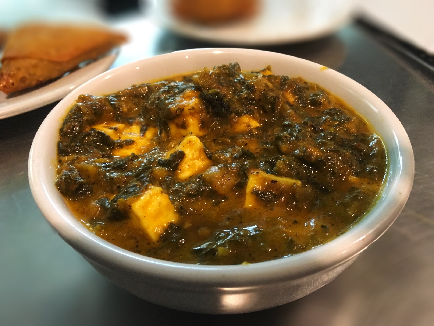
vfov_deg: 48.2
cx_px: 217
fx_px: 364
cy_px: 163
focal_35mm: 29
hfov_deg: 61.7
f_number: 2.2
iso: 250
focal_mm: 4.15
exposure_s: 1/15
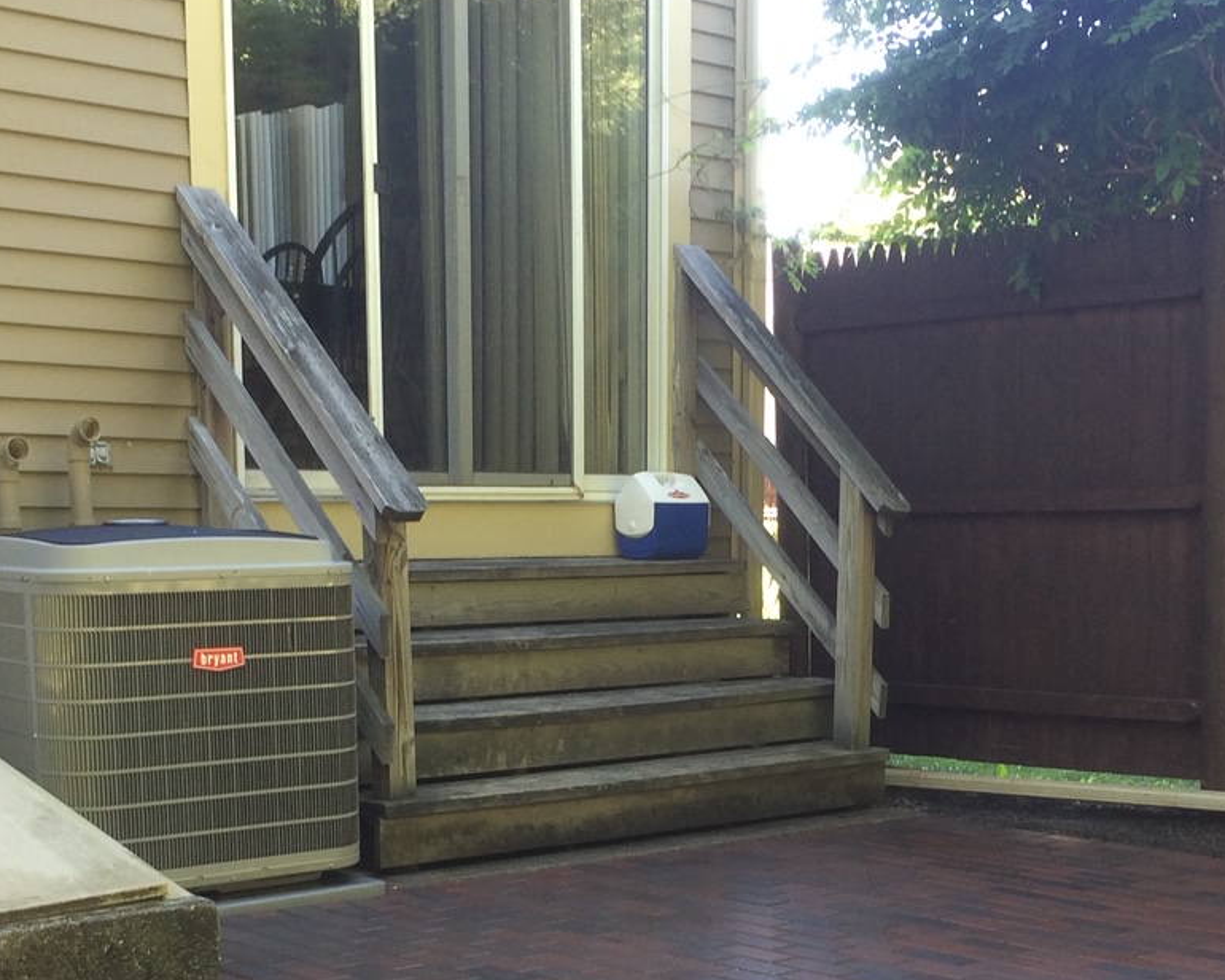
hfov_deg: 31.4
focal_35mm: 60
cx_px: 673
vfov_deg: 24.8
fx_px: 2175
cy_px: 837
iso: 40
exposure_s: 1/60
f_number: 2.2
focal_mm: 4.15
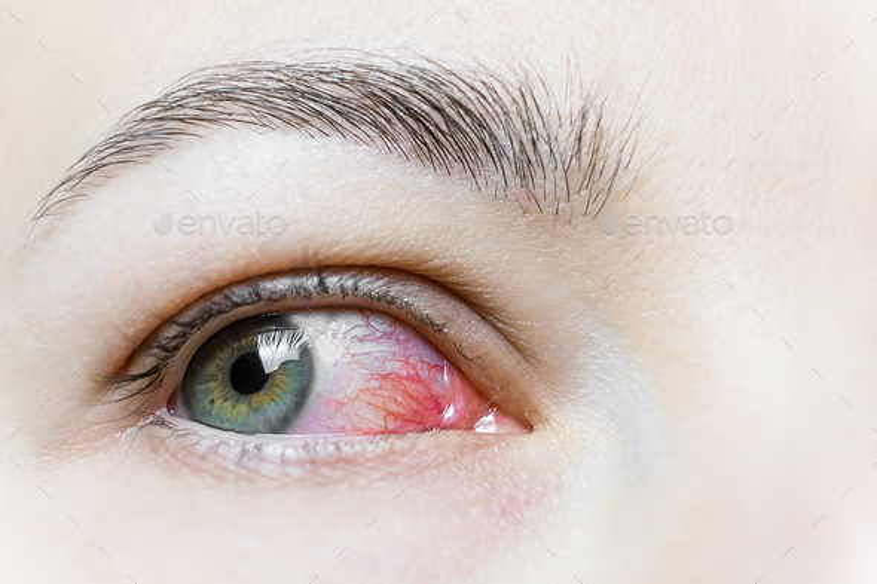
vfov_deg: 16.4
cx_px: 438
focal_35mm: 83
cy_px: 292
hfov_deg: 24.5
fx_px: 2021
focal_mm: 55
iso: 1000
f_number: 4
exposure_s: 1/125
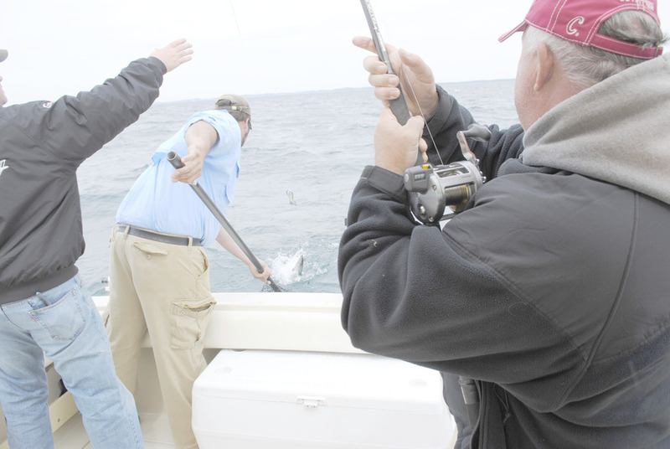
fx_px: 503
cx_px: 335
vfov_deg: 48.1
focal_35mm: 27
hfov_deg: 67.3
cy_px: 224
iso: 100
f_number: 7.1
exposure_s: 1/200
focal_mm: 18
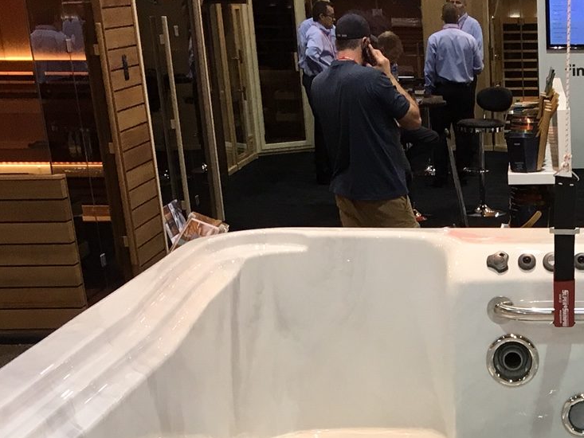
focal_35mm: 81
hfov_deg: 23.0
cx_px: 609
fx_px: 1367
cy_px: 608
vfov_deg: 16.9
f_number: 2.2
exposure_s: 1/30
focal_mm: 4.15
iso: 32
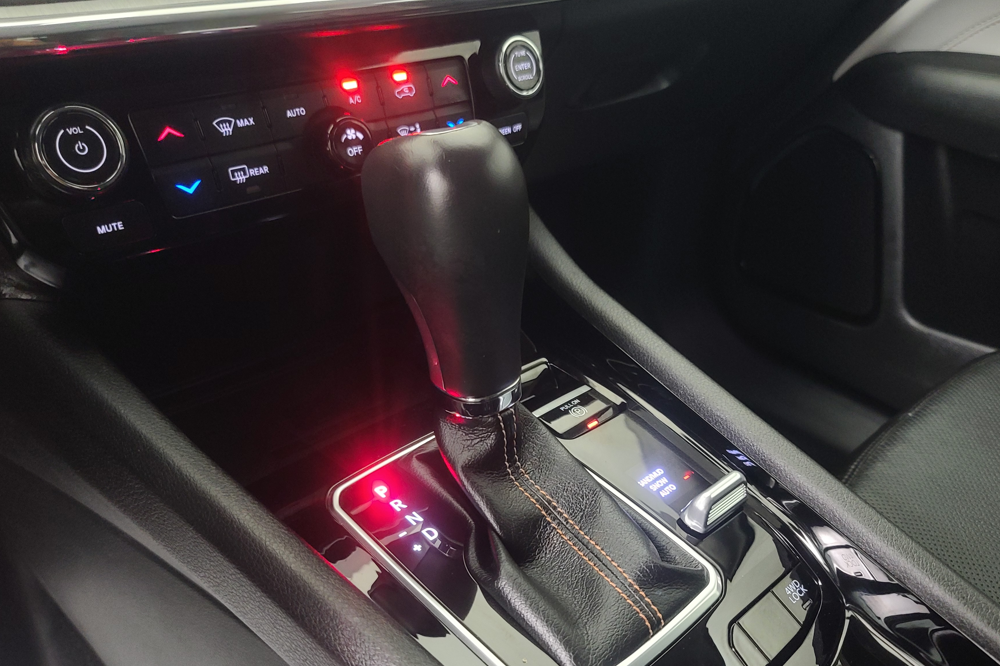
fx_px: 833
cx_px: 533
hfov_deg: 61.9
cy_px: 402
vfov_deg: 43.4
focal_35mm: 30
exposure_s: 1/24
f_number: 1.8
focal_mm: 7
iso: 1250
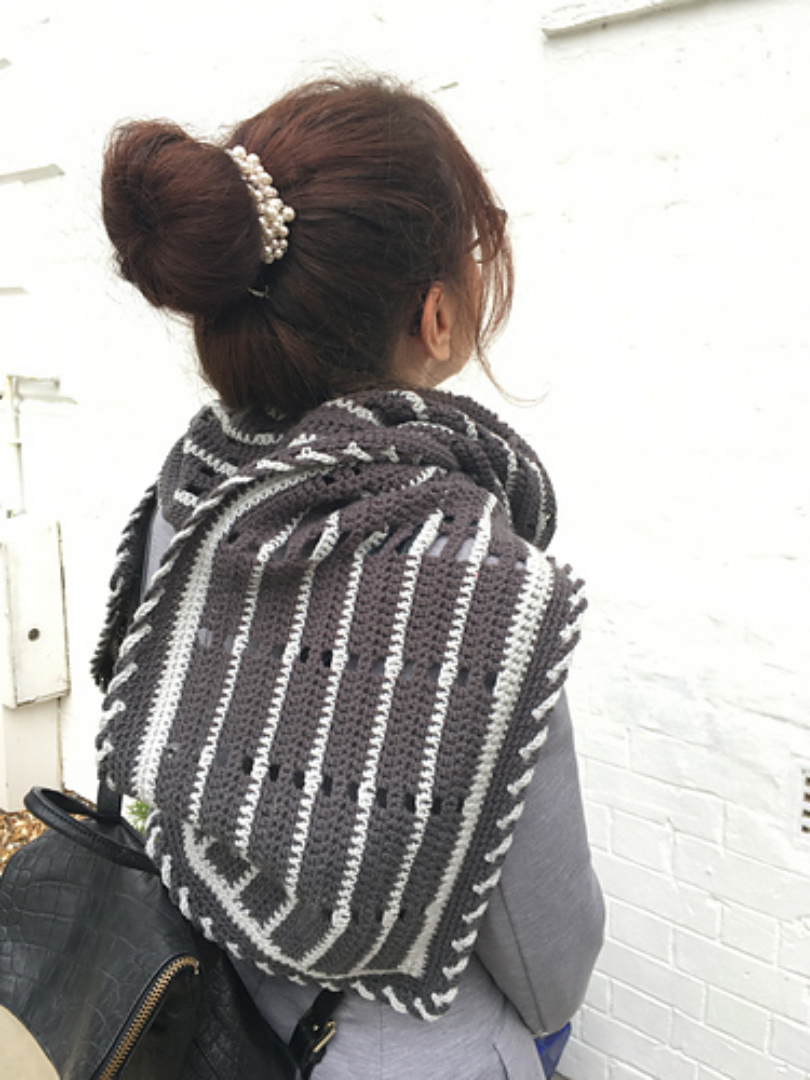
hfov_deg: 48.2
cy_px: 540
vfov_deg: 61.7
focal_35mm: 29
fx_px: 905
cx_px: 405
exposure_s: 1/136
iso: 25
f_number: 2.2
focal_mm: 4.15
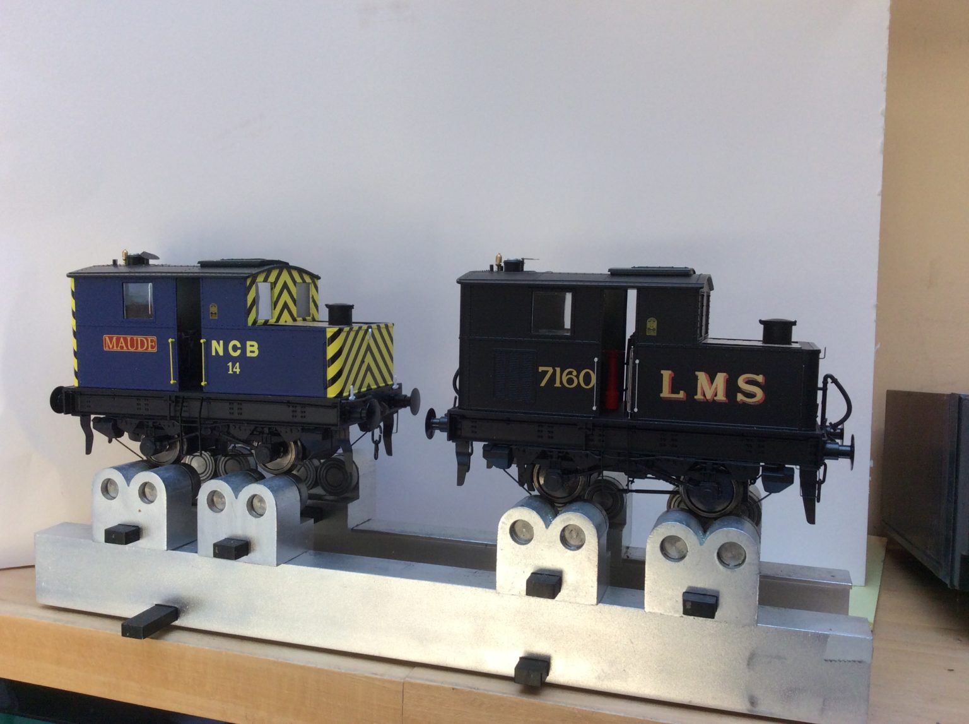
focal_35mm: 32
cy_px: 362
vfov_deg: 44.0
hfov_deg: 56.9
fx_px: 894
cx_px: 484
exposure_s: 1/100
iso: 64
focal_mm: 3.3
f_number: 2.4
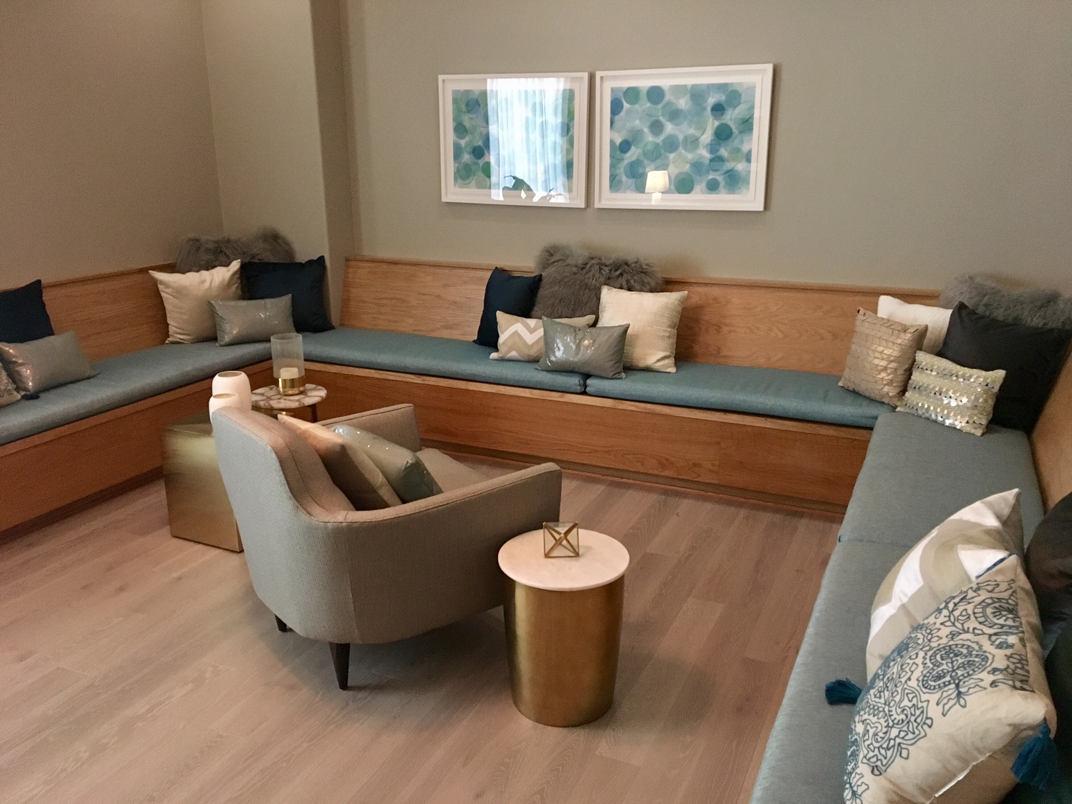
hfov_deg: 61.7
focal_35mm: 29
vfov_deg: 48.2
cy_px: 402
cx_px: 536
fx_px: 898
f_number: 2.2
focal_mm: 4.15
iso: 500
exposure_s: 1/17
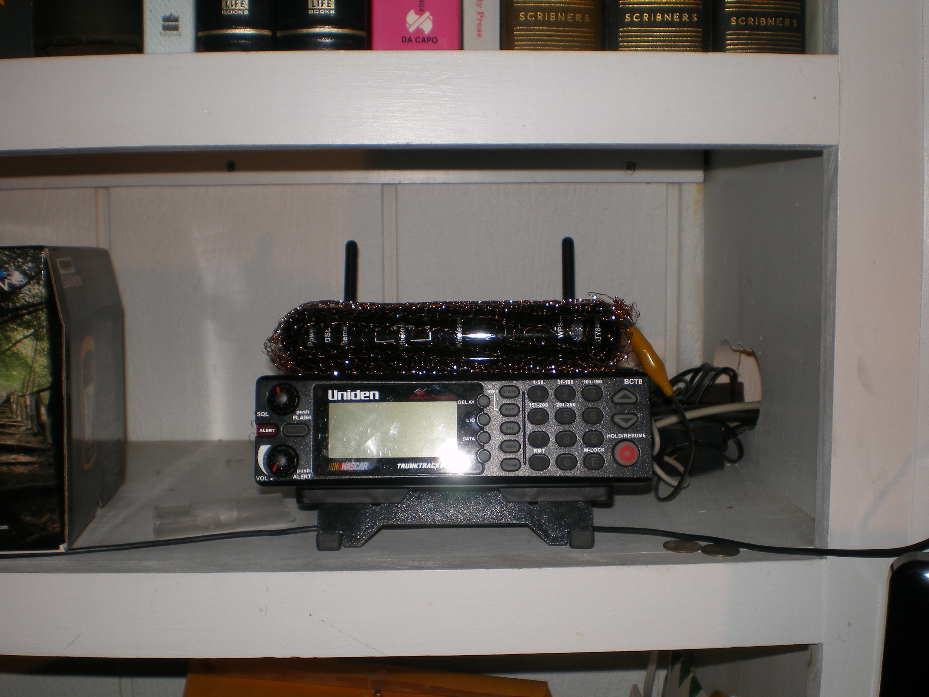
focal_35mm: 38
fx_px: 1020
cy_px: 348
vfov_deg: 37.7
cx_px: 464
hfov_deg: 49.0
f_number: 4.6
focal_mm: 6.3
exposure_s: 1/30
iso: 64
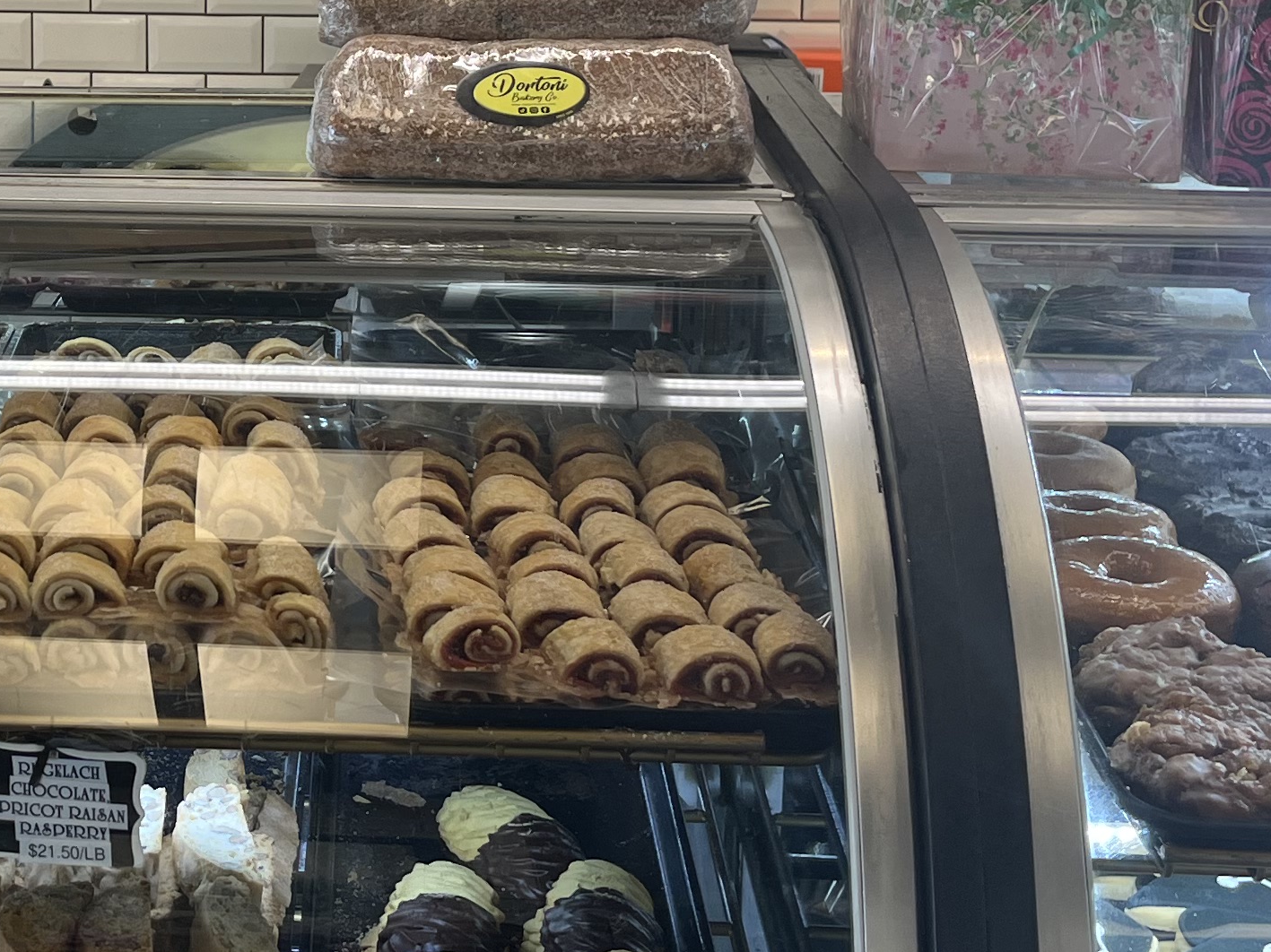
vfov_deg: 19.6
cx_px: 195
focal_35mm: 74
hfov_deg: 25.7
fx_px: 2716
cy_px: 122
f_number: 1.6
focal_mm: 5.1
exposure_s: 1/124
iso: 32
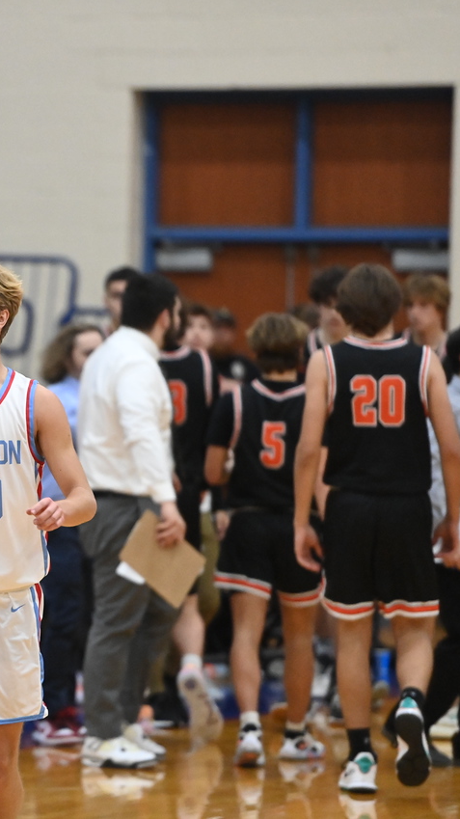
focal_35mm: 316
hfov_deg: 3.8
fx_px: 6858
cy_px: 410
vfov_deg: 6.8
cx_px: -91
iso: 9000
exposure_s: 1/800
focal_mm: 200
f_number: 2.8
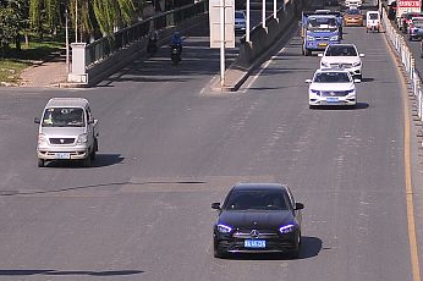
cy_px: 145
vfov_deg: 4.6
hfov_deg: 6.9
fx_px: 3498
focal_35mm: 298
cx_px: 474
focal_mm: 86
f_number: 3.5
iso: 250
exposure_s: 1/5000
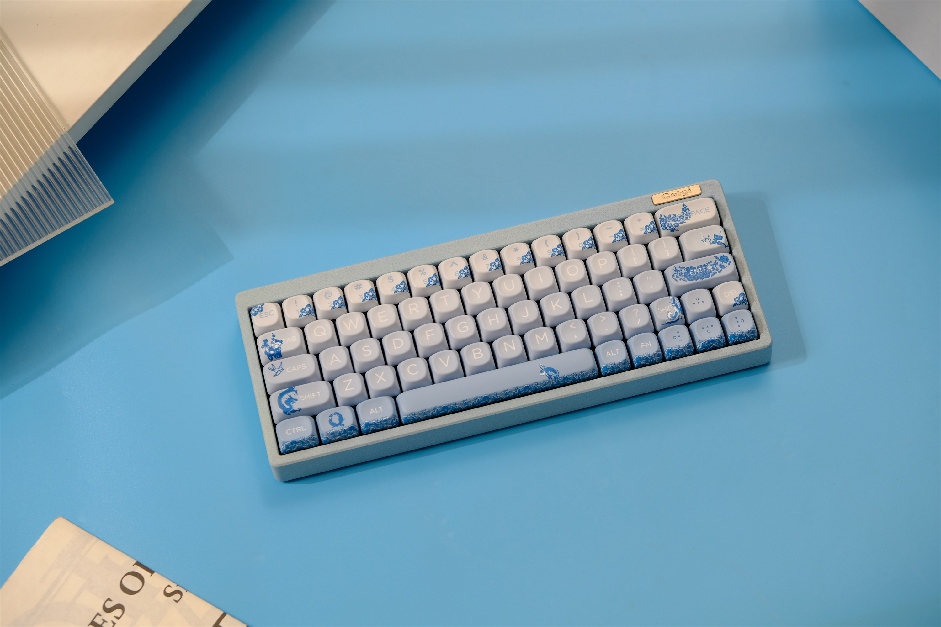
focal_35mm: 83
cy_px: 314
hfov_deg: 24.5
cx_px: 470
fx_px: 2169
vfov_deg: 16.5
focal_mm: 55
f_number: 4.5
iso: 200
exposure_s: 1/30
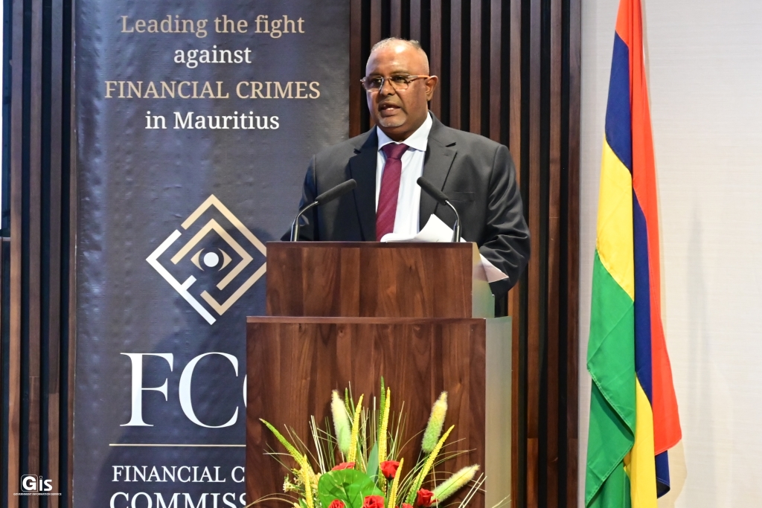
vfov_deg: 10.2
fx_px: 2858
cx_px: 381
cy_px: 254
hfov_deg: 15.2
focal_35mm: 135
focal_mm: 90
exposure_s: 1/160
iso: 6400
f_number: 7.1
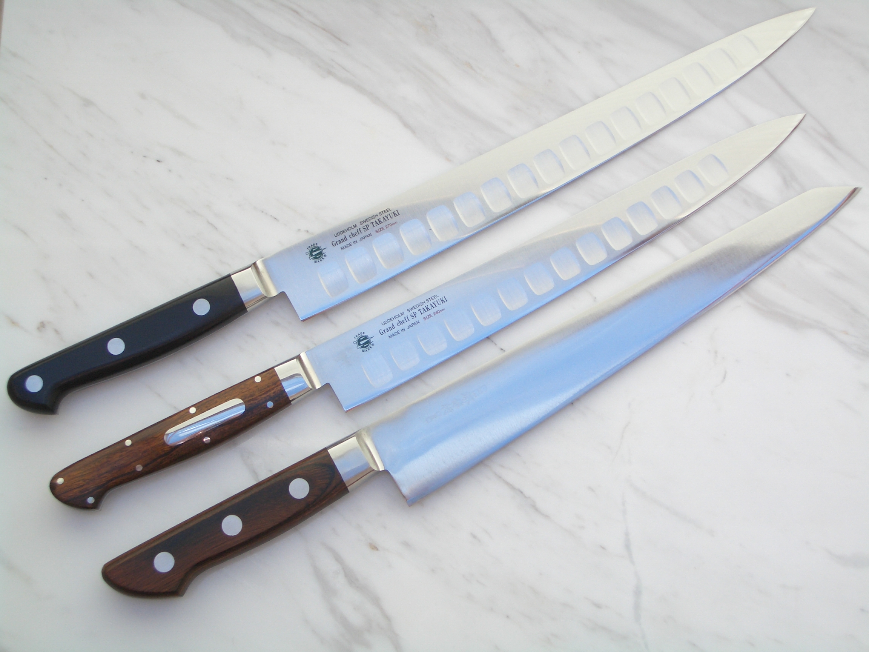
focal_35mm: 62
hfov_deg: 31.2
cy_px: 326
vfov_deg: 23.7
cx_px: 434
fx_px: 1556
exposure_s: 1/125
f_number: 3.5
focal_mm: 10.2
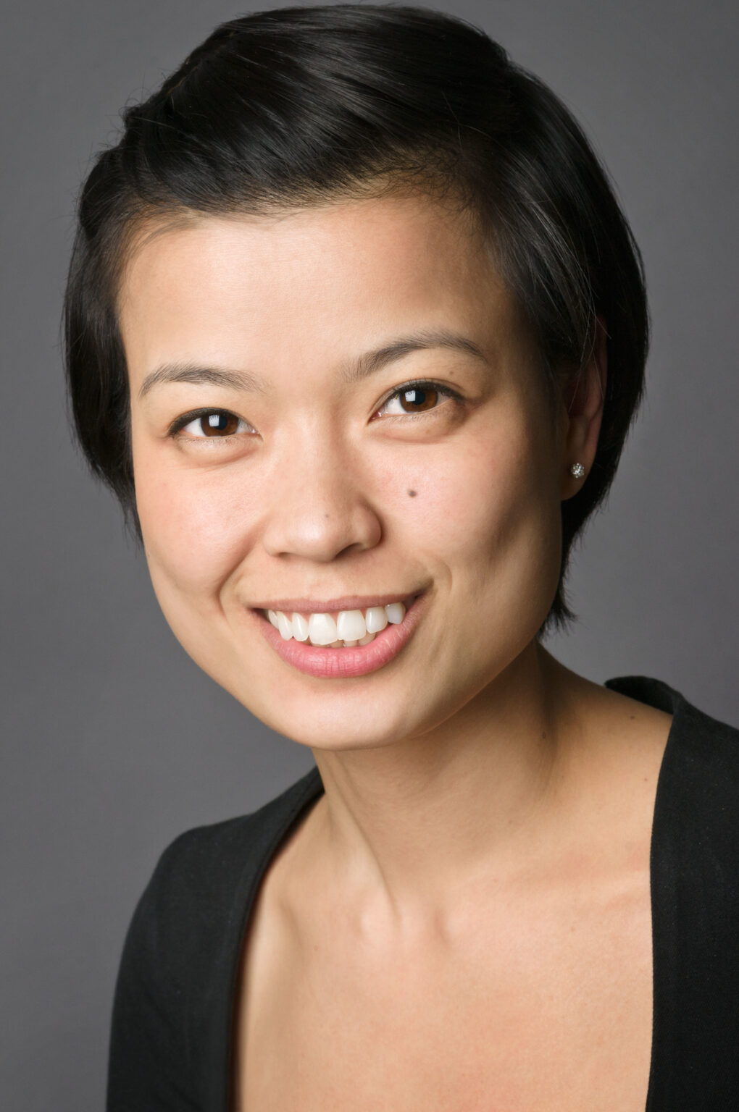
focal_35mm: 128
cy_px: 556
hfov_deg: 10.7
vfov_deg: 16.1
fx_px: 3936
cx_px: 370
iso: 400
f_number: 13
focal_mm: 85
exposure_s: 1/125
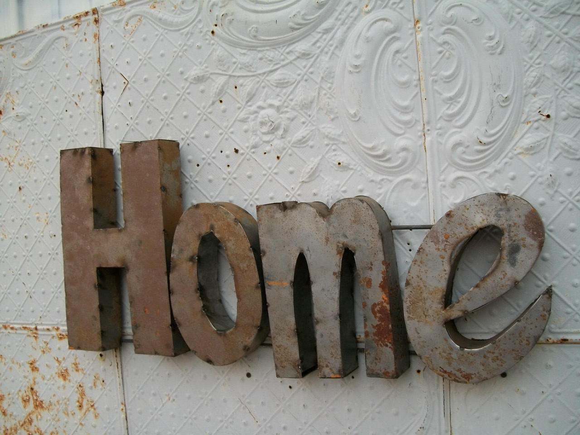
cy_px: 218
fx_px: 603
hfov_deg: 51.4
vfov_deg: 39.7
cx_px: 290
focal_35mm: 36
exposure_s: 1/60
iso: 80
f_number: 2.7
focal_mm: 6
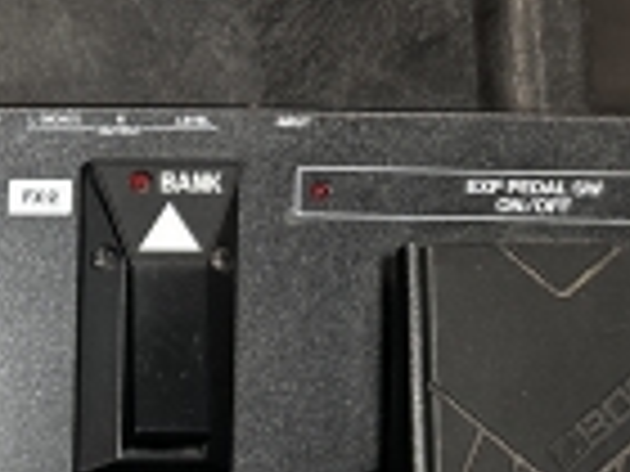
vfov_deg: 15.7
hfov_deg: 19.3
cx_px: -310
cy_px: 620
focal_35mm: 89
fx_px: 1620
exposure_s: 1/60
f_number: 1.78
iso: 160
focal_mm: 6.86
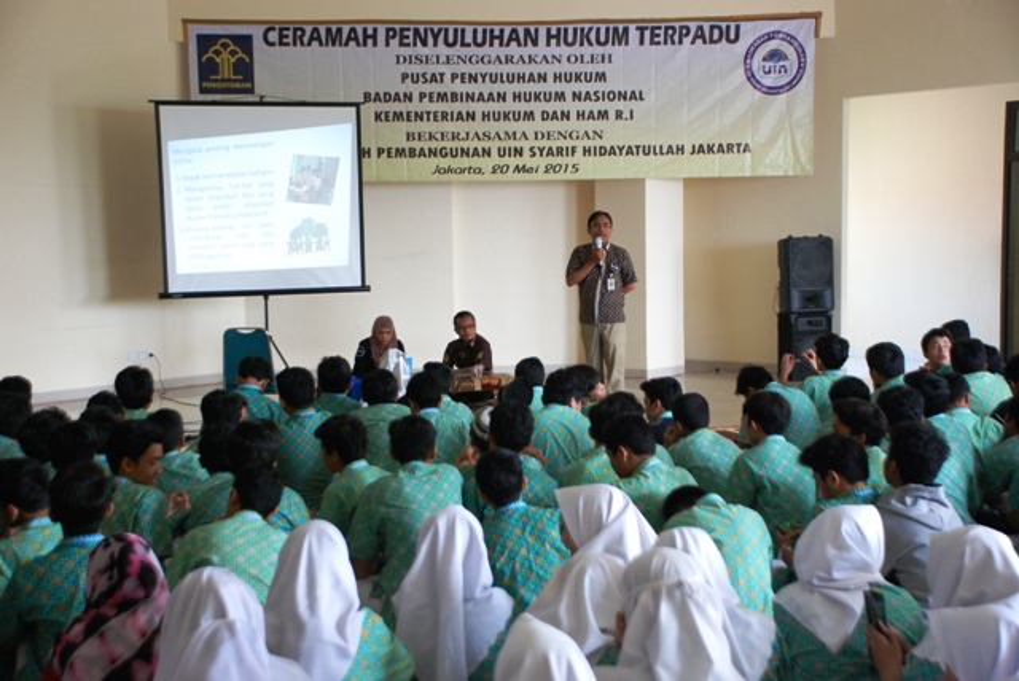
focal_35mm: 57
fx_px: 1615
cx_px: 510
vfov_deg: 23.8
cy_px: 340
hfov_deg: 35.0
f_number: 6.3
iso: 1000
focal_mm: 38
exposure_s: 1/80
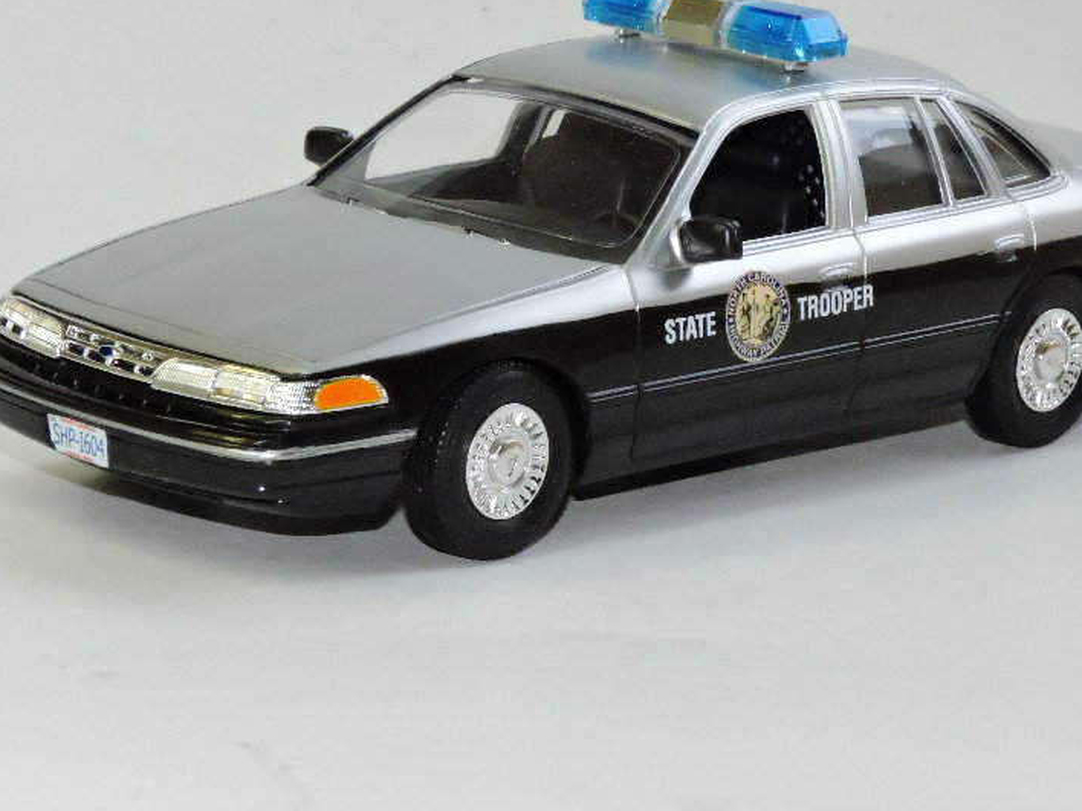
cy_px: 326
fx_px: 4970
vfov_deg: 9.3
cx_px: 562
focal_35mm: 159
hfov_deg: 12.4
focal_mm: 22.4
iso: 1600
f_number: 8
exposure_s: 1/100
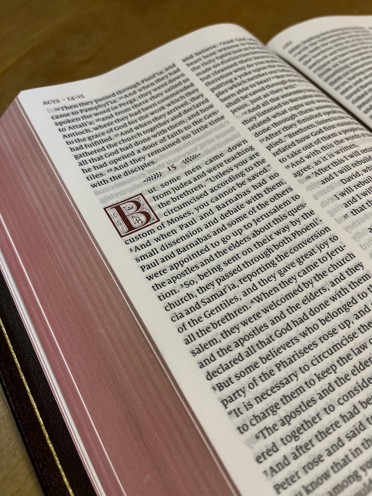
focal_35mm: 26
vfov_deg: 67.3
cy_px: 248
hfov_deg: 53.1
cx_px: 186
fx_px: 373
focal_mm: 5.1
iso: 125
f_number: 1.6
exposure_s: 1/120
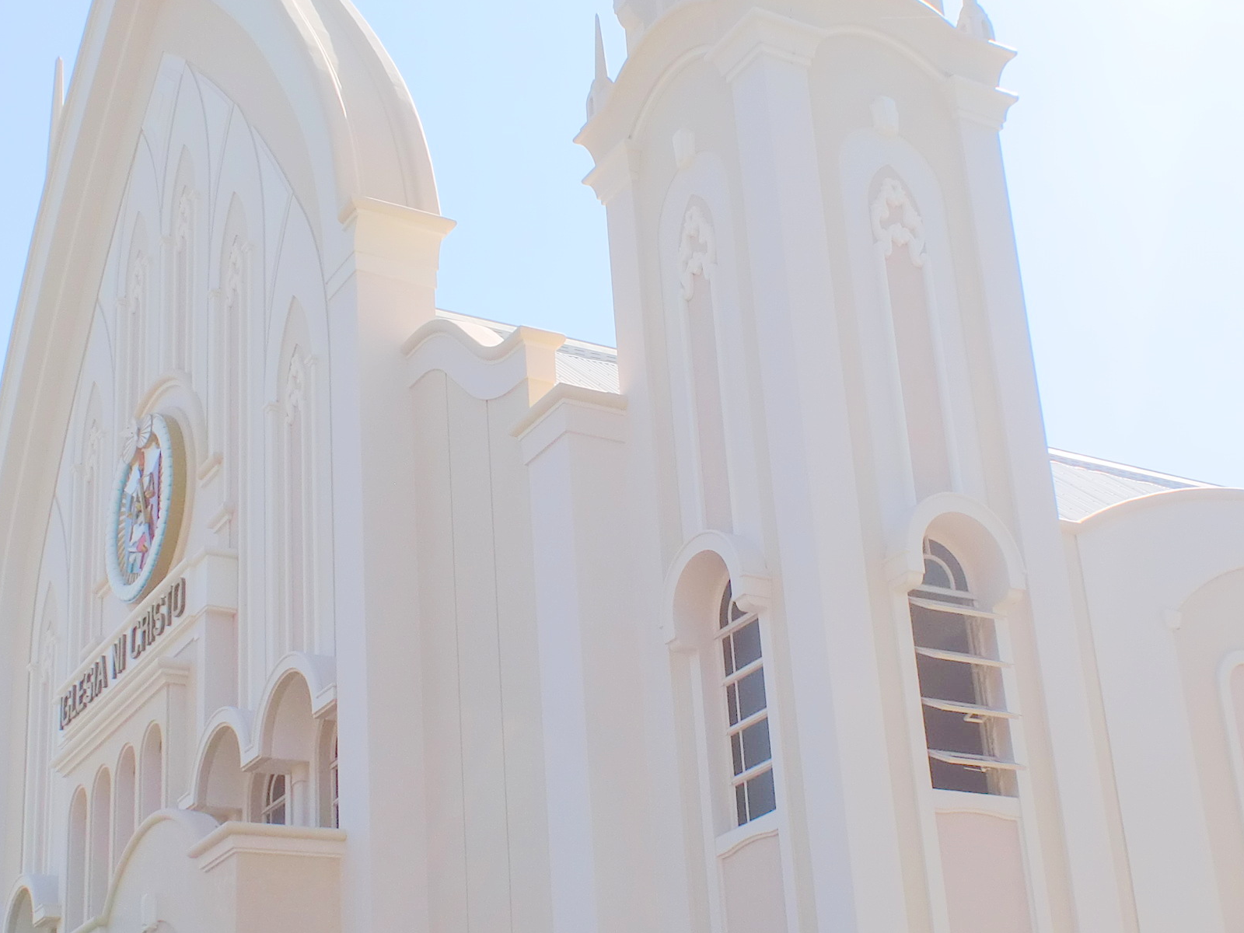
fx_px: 2012
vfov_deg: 26.0
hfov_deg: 34.3
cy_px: 586
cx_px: 701
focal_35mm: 56
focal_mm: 6.3
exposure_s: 1/400
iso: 64
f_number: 5.6
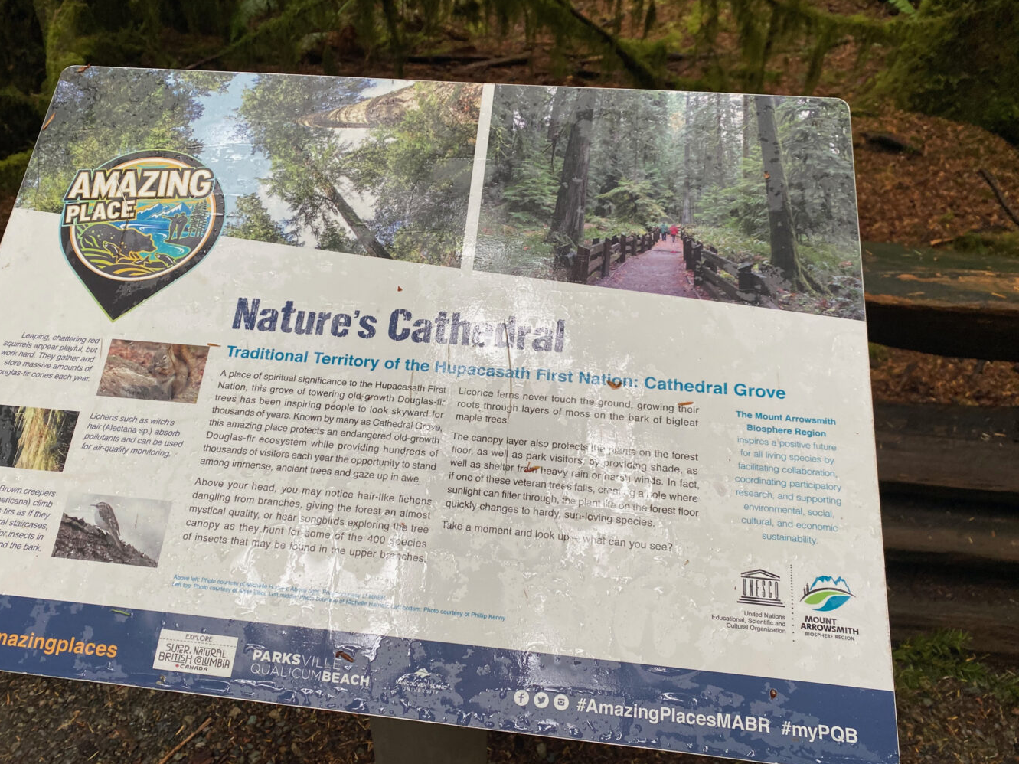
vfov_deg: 46.8
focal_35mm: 30
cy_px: 370
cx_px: 443
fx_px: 883
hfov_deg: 59.8
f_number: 1.8
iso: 100
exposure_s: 1/121
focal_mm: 4.25
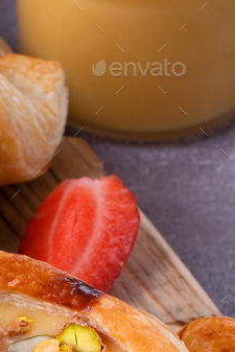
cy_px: 374
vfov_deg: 10.3
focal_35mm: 197
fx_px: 1927
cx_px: -21
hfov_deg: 6.9
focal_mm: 50
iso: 100
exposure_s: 1/160
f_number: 13
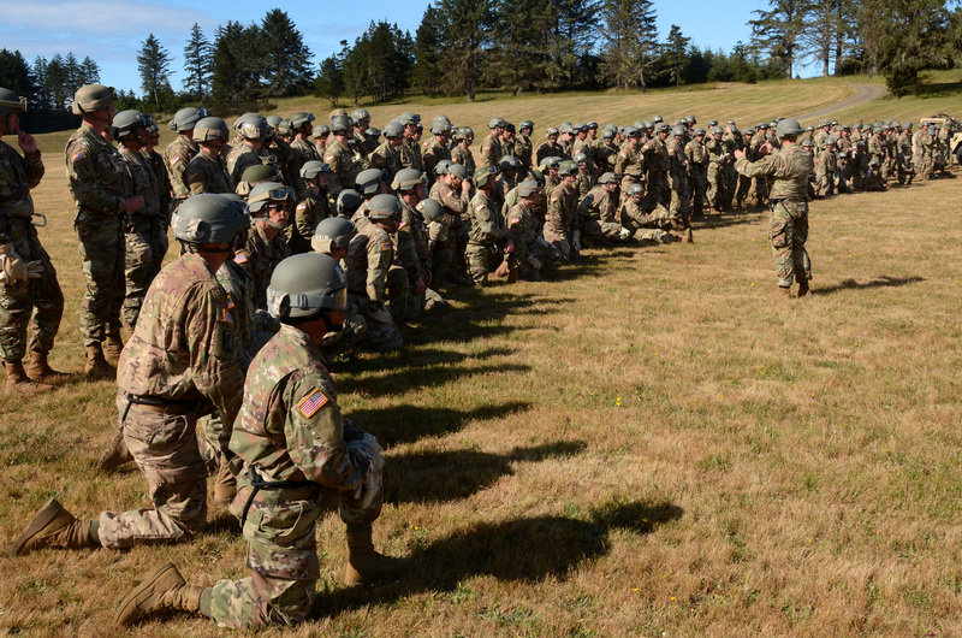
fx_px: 960
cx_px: 481
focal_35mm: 36
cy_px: 319
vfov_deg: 36.7
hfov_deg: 53.2
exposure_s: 1/400
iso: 400
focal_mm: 24
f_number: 13
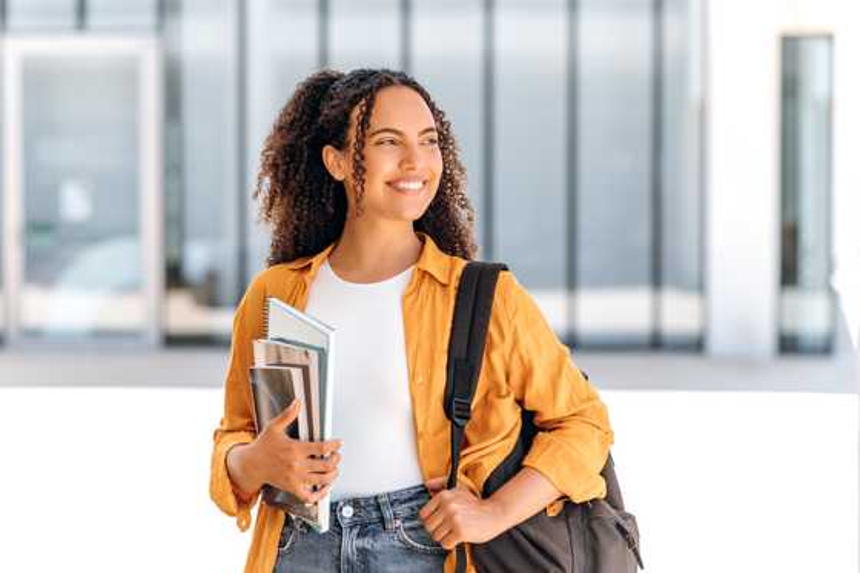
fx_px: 2030
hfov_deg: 23.9
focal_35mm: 85
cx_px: 430
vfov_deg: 16.1
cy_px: 286
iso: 50
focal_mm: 85
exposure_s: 1/400
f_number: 2.8
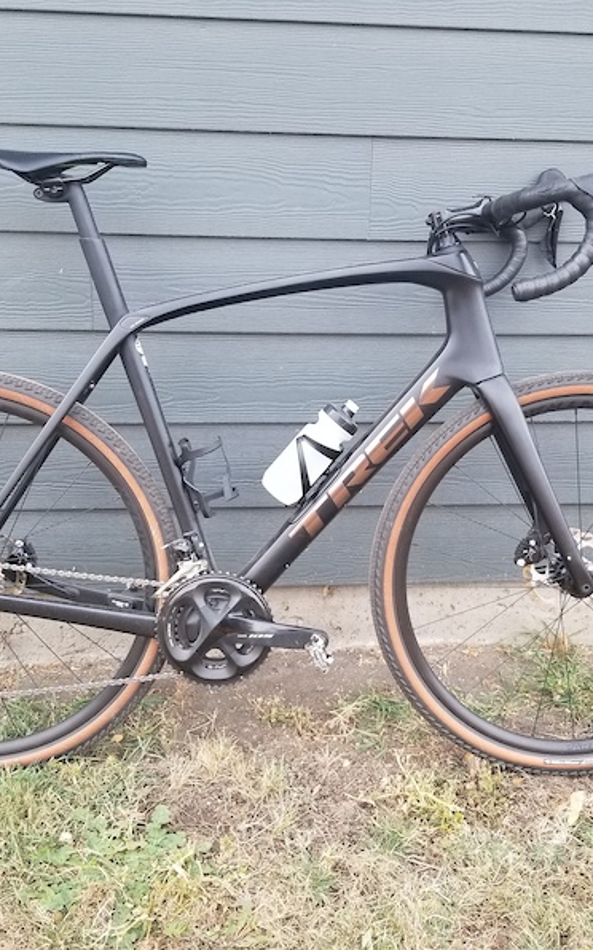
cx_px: 348
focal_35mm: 37
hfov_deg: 34.3
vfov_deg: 52.8
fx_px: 958
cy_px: 475
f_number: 1.7
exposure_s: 1/100
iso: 100
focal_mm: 4.25
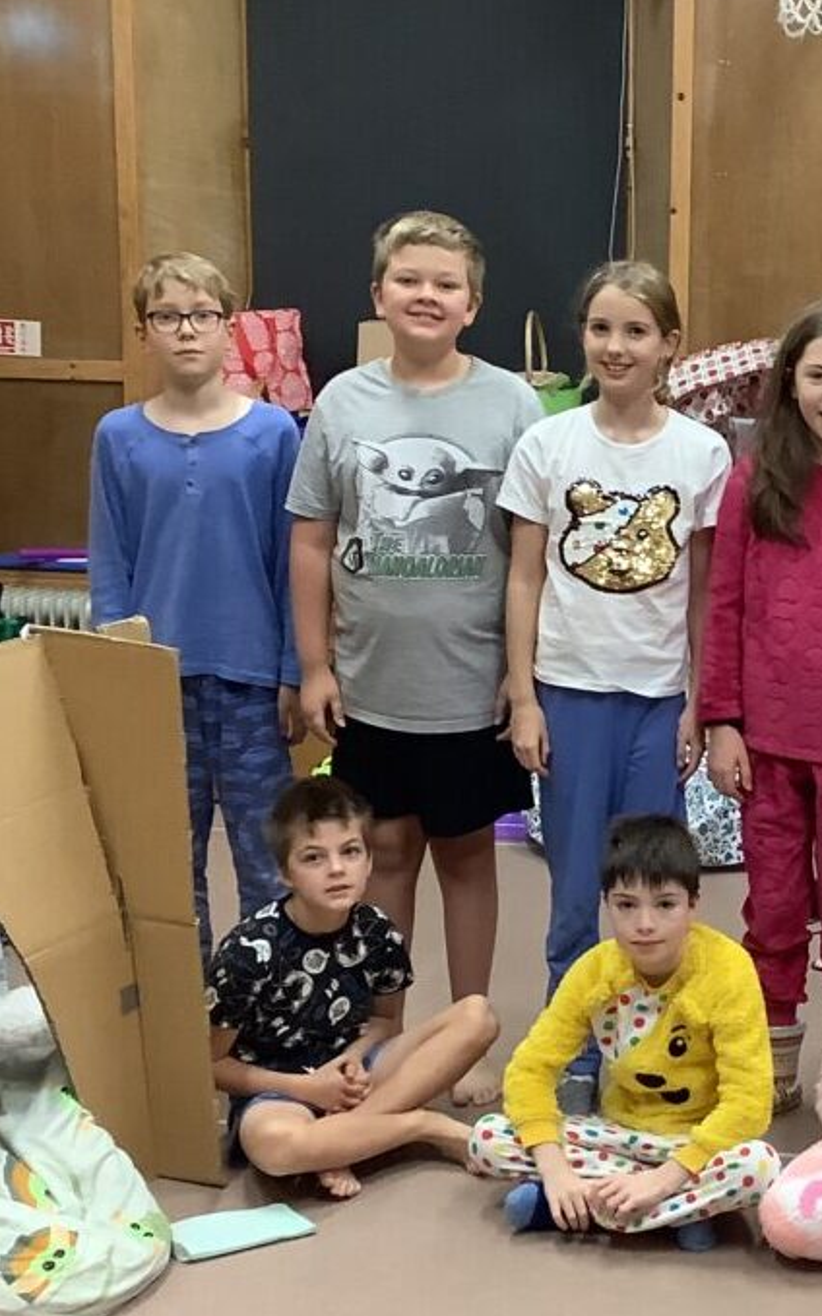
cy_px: 774
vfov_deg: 33.4
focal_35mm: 61
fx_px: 2188
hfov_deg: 20.9
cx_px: 723
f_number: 2.4
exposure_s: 1/60
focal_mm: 3.3
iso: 320
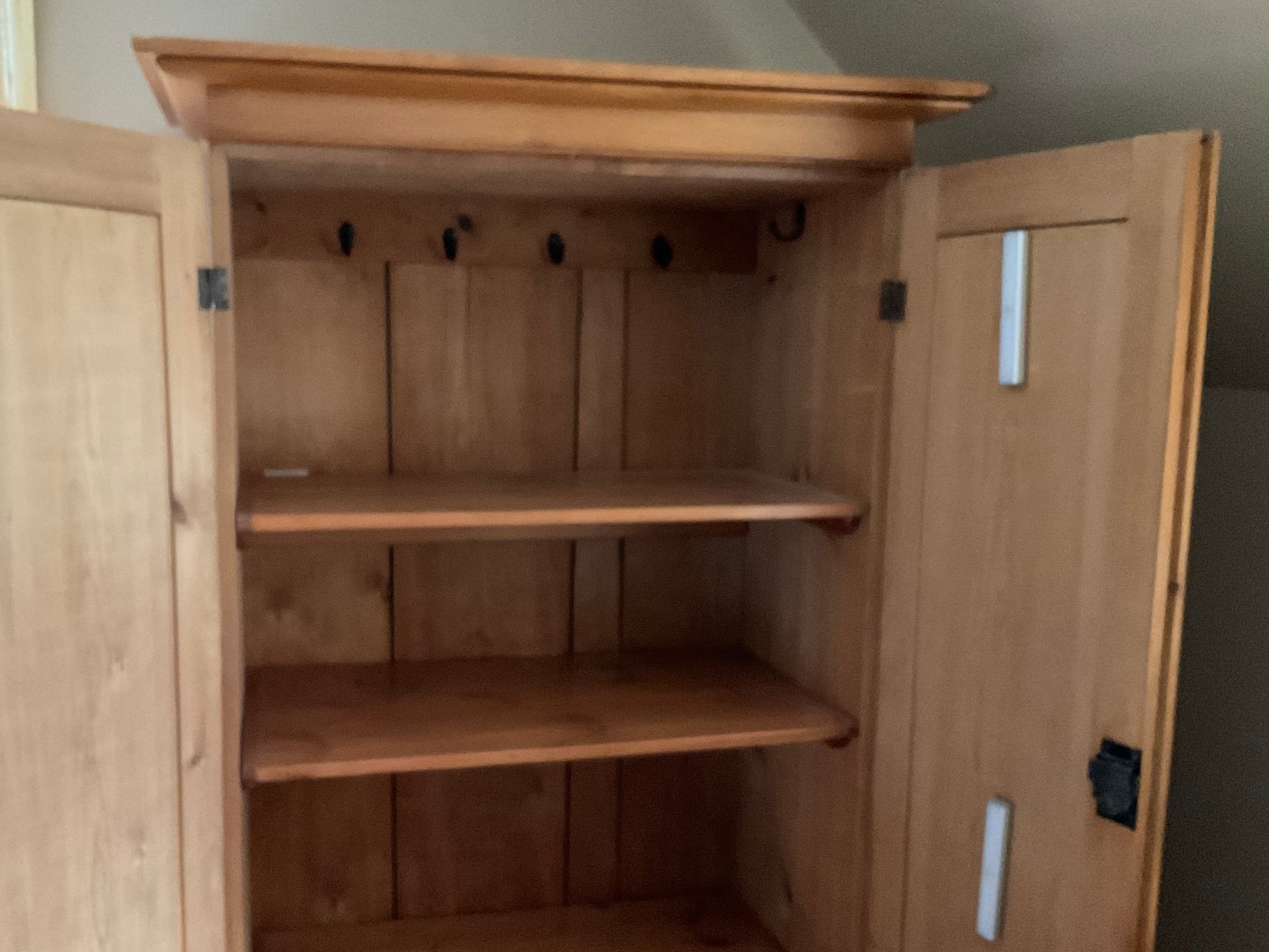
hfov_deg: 52.5
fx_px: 1283
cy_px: 529
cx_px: 558
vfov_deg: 40.6
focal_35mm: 35
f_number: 1.8
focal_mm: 3
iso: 500
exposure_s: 1/24
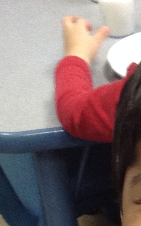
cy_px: 346
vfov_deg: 15.1
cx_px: 259
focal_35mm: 127
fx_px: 780
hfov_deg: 9.8
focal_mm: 3.3
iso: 125
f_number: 2.4
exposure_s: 1/24
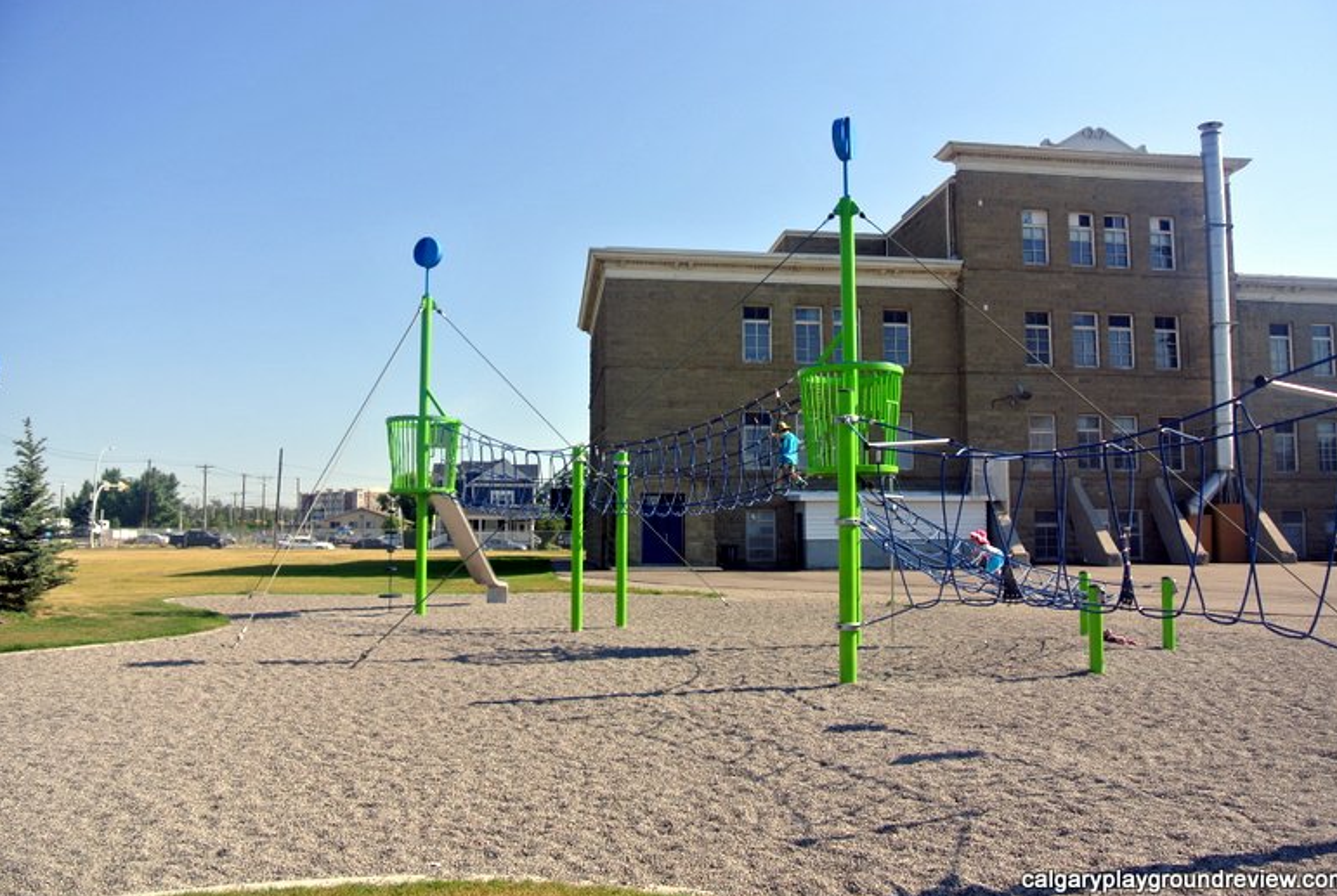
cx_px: 690
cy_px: 458
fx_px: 1042
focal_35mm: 28
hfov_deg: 65.4
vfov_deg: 46.6
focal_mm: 10
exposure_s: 1/640
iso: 100
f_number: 4.5
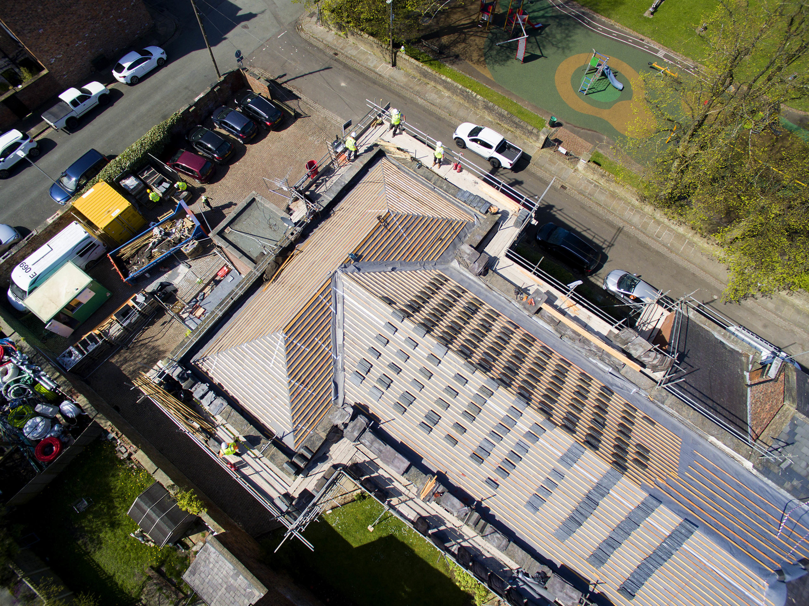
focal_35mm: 20
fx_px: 467
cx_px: 404
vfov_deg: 66.0
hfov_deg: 81.8
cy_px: 303
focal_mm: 3.61
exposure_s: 1/640
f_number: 2.8
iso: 100
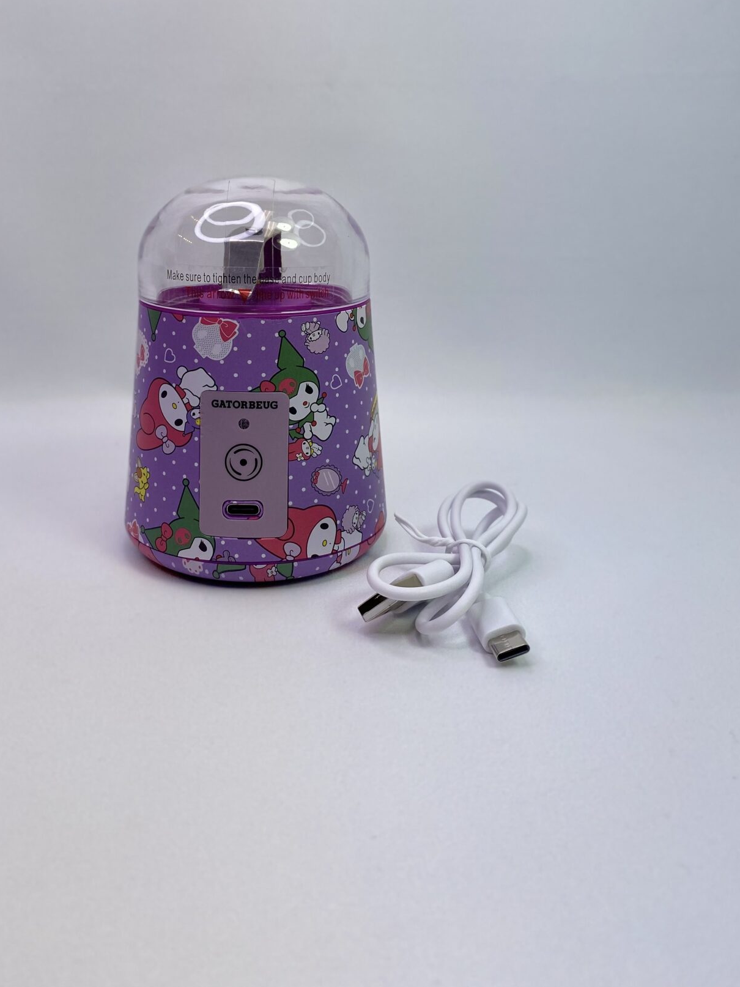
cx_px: 310
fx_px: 941
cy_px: 364
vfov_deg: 54.7
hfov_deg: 42.8
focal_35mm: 33
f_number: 1.8
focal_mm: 4.25
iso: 32
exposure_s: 1/519
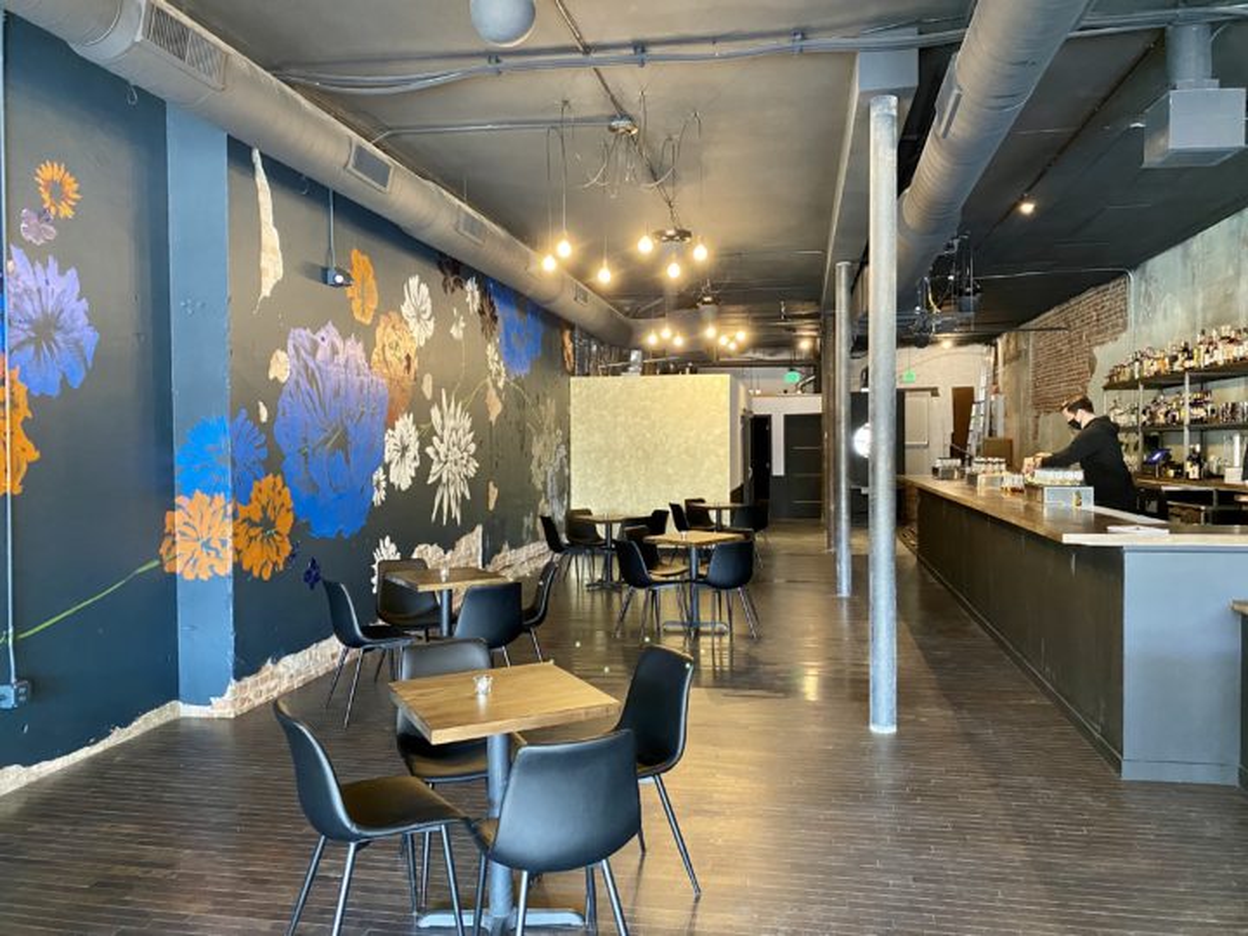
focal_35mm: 26
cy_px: 468
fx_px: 937
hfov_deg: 67.3
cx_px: 624
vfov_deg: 53.1
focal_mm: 4.25
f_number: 1.8
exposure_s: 1/40
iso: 500
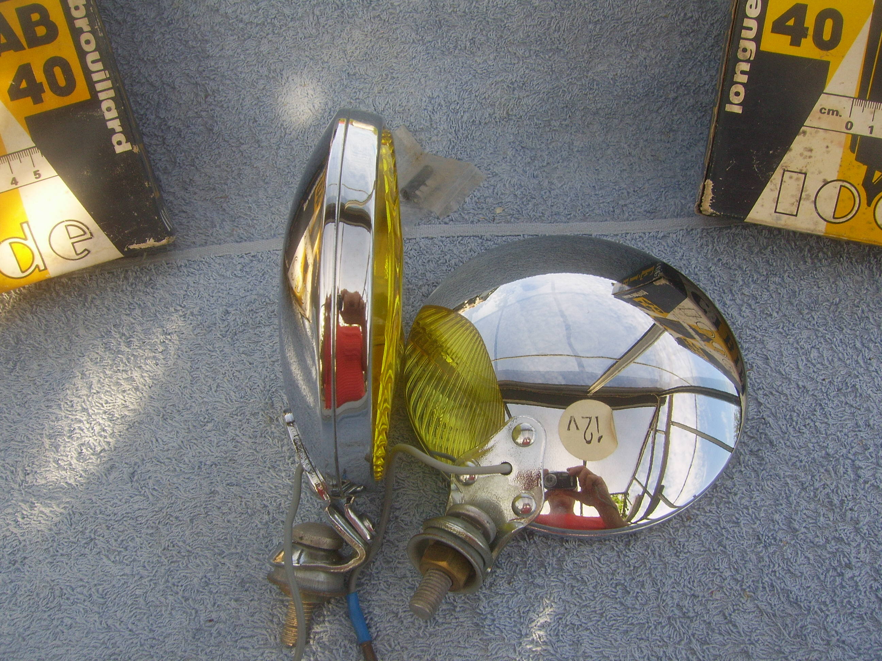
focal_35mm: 38
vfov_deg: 37.7
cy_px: 330
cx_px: 441
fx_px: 968
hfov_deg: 49.0
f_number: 5.7
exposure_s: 1/100
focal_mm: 7.8
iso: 50
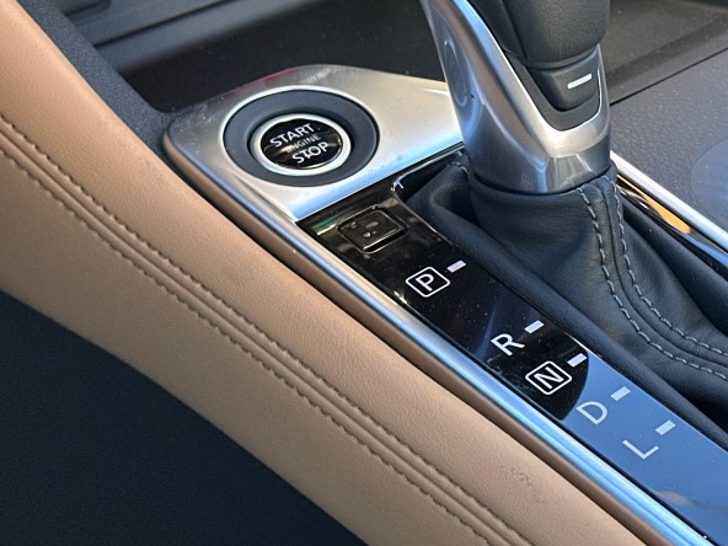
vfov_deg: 17.7
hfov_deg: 23.3
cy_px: 173
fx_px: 1746
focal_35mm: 83
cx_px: 571
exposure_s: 1/65
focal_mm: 6.86
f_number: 1.78
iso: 80
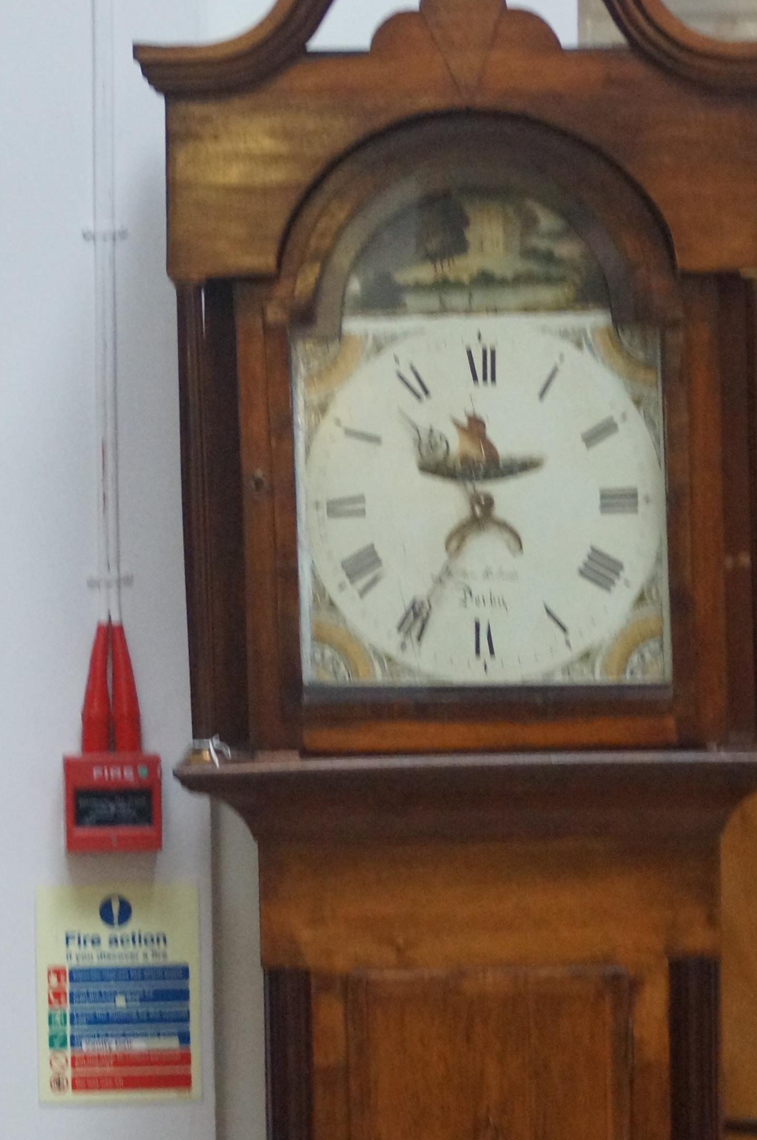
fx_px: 5980
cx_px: 538
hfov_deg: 7.2
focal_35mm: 189
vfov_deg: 10.9
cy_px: 741
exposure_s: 1/125
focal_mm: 75
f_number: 4.5
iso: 3200
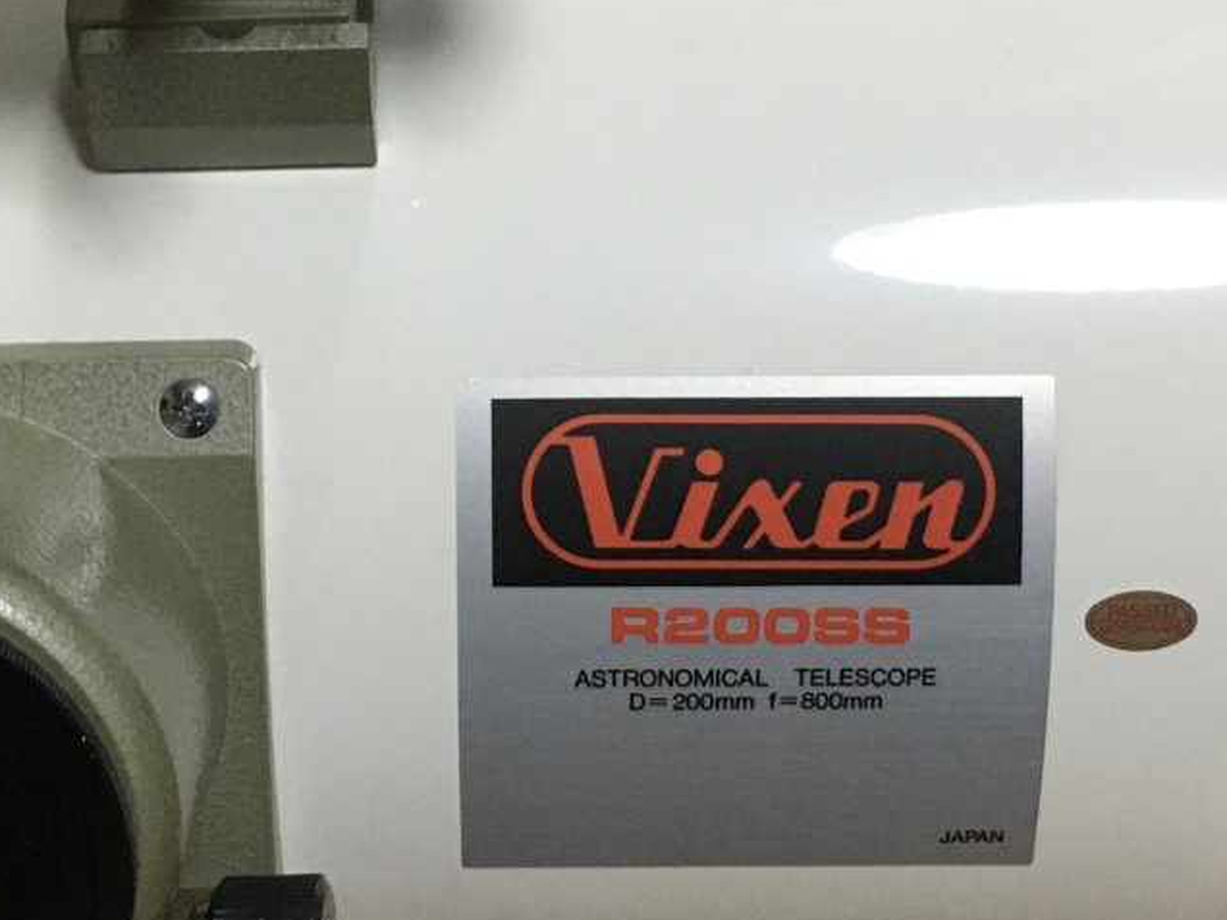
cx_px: 504
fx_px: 2481
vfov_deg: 21.0
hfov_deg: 27.7
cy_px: 393
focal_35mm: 70
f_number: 2.2
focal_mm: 4.15
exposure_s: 1/30
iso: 160
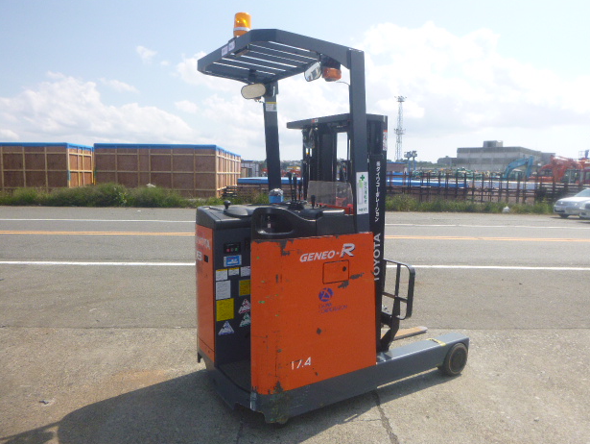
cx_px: 301
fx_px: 443
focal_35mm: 26
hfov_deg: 67.3
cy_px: 224
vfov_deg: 53.1
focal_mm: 4.5
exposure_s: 1/640
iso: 100
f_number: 9
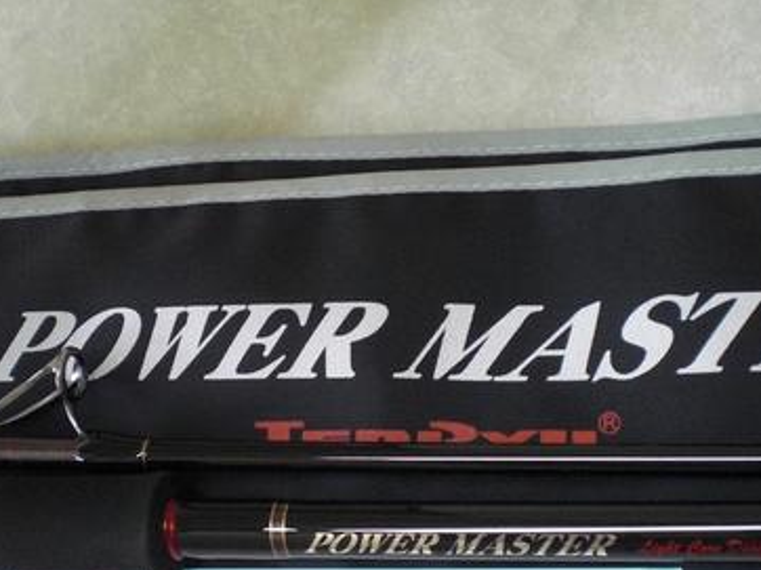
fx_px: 1384
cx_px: 347
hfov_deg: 30.7
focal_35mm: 63
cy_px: 366
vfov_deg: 23.2
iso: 400
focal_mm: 6.3
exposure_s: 1/80
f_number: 3.1
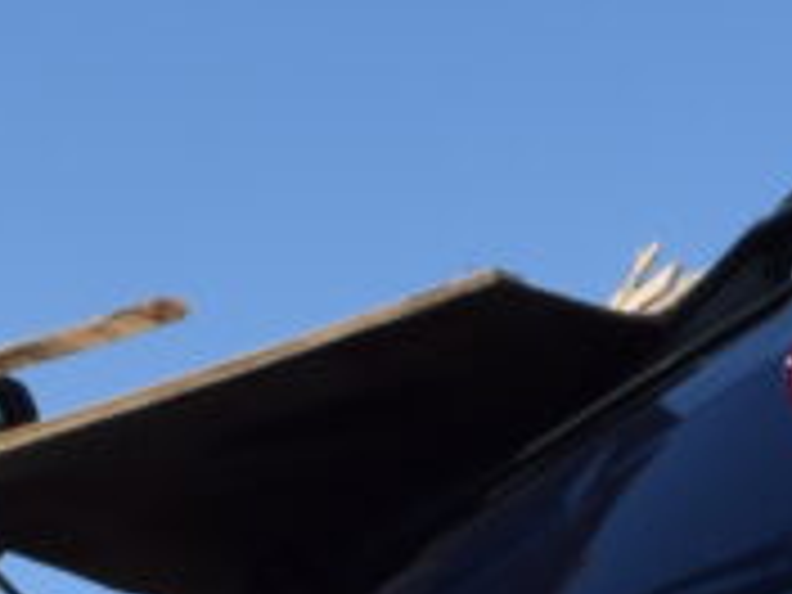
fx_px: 7760
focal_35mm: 339
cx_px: 904
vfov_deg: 4.2
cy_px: 2007
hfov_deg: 5.8
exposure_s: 1/80
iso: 100
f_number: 25
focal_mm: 27
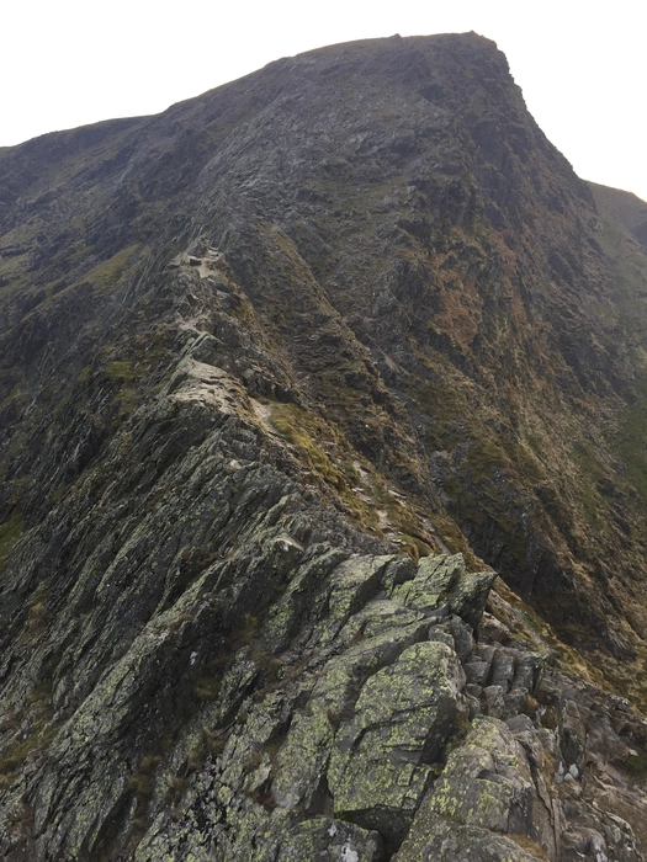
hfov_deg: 48.2
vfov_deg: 61.7
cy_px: 431
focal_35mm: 29
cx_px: 324
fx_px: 723
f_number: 2.2
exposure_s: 1/286
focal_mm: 4.15
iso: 32
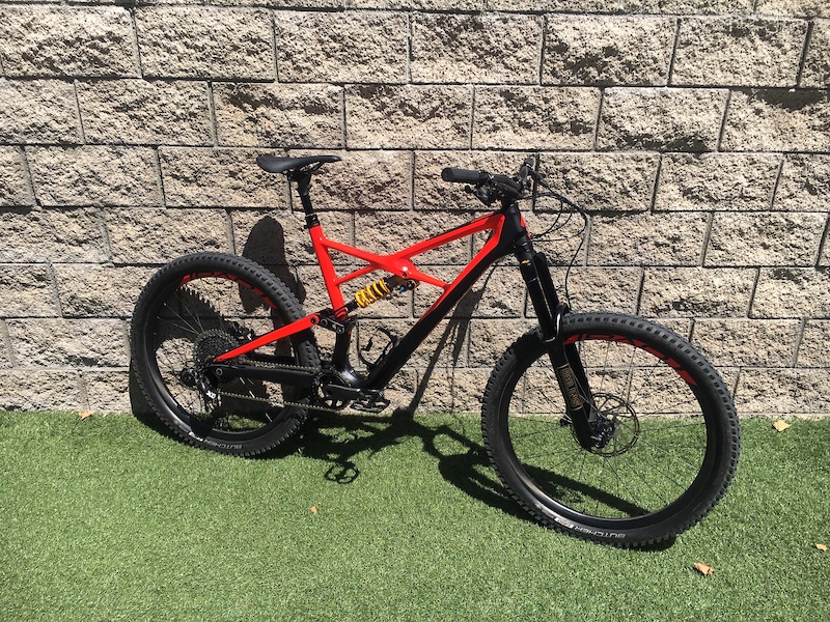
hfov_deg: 61.7
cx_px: 415
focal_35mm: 29
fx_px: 695
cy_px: 311
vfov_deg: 48.2
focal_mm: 4.15
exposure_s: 1/1399
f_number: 2.2
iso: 25
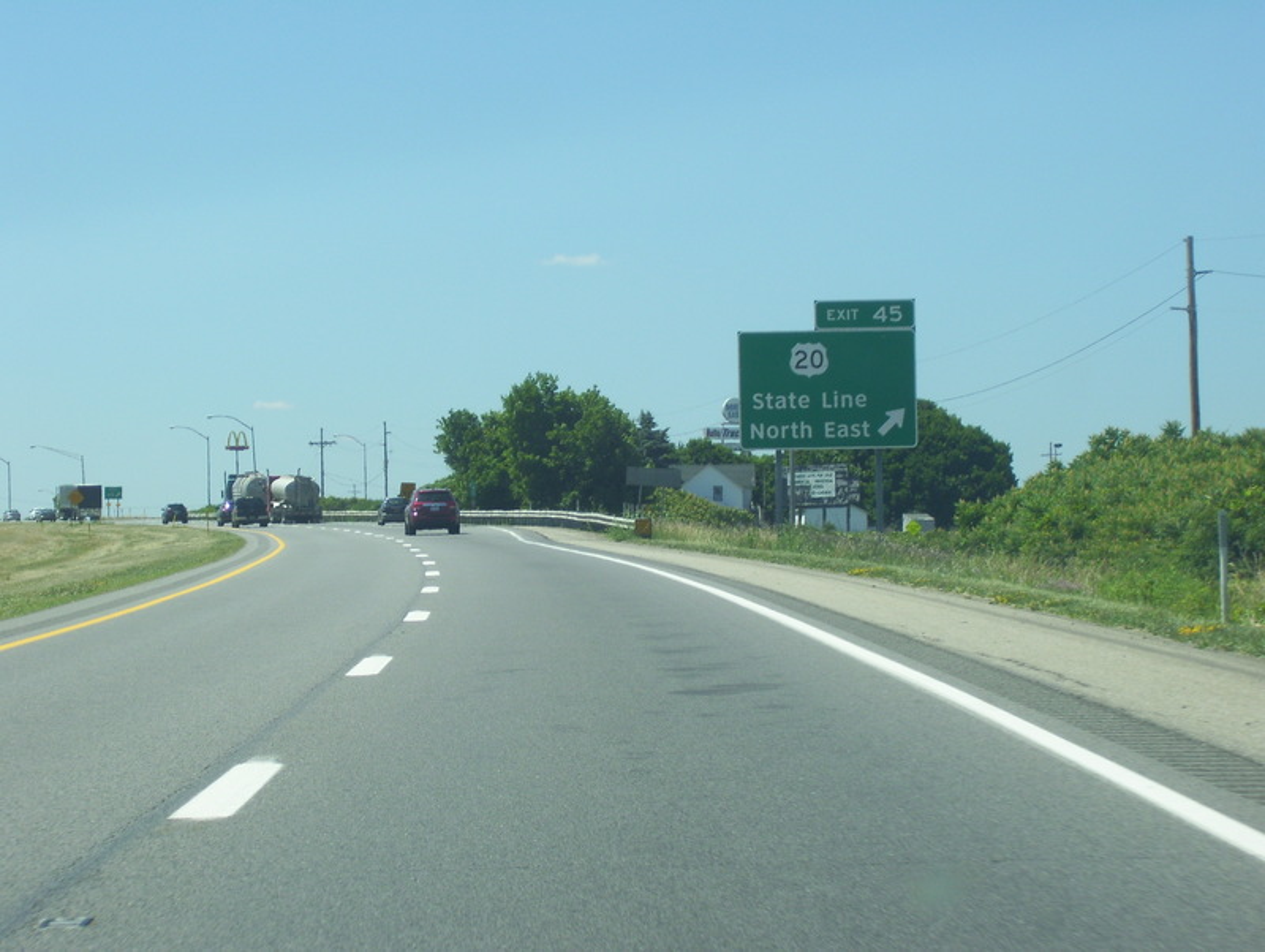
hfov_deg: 18.2
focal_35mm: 108
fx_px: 3951
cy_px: 476
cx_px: 632
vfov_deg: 13.7
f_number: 4.6
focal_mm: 18
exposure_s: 1/500
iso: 80
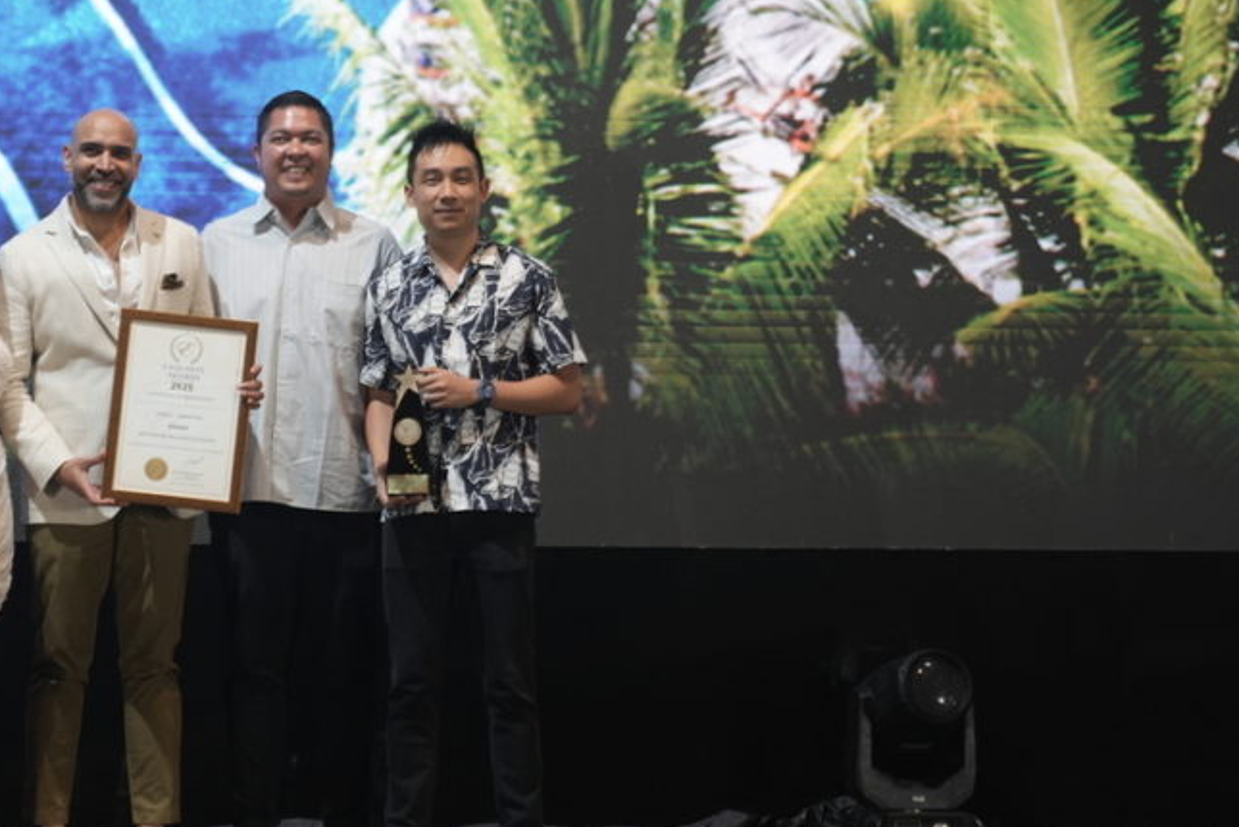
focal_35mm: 116
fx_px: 3994
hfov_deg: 17.5
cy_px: 308
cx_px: 215
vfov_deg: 11.8
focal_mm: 70
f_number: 2.8
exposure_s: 1/125
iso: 400
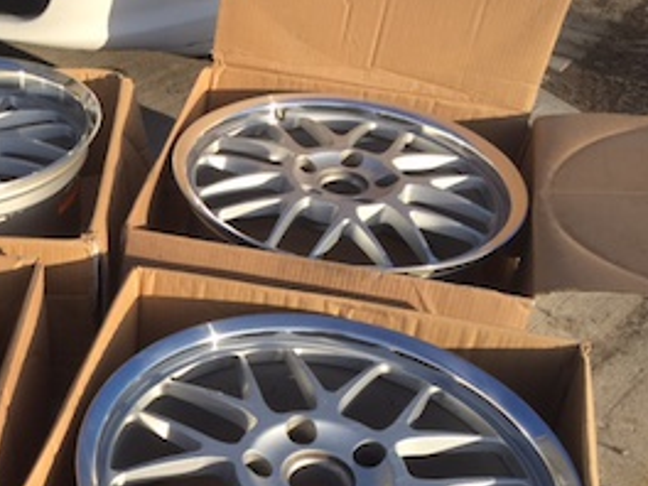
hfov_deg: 33.0
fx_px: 1030
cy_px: 387
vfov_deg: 26.1
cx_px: 52
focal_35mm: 55
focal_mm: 4.15
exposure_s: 1/1130
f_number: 2.2
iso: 32
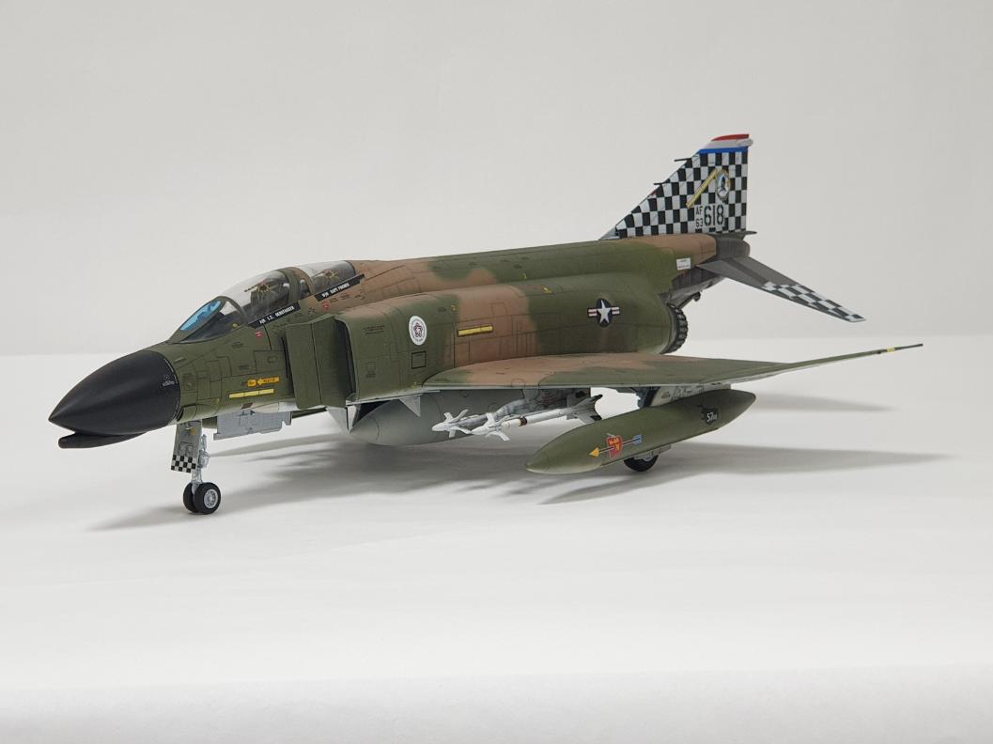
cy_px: 330
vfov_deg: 23.3
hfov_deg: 30.7
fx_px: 1807
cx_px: 406
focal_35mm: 63
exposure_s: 1/30
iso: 100
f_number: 2.4
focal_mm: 6
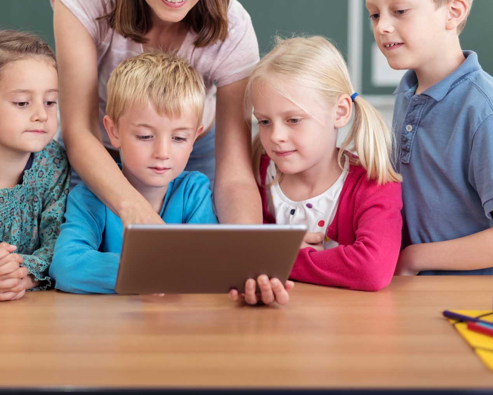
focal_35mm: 74
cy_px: 145
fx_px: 1080
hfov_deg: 25.5
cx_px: 143
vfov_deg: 20.7
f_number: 2.2
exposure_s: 1/200
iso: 64
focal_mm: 50
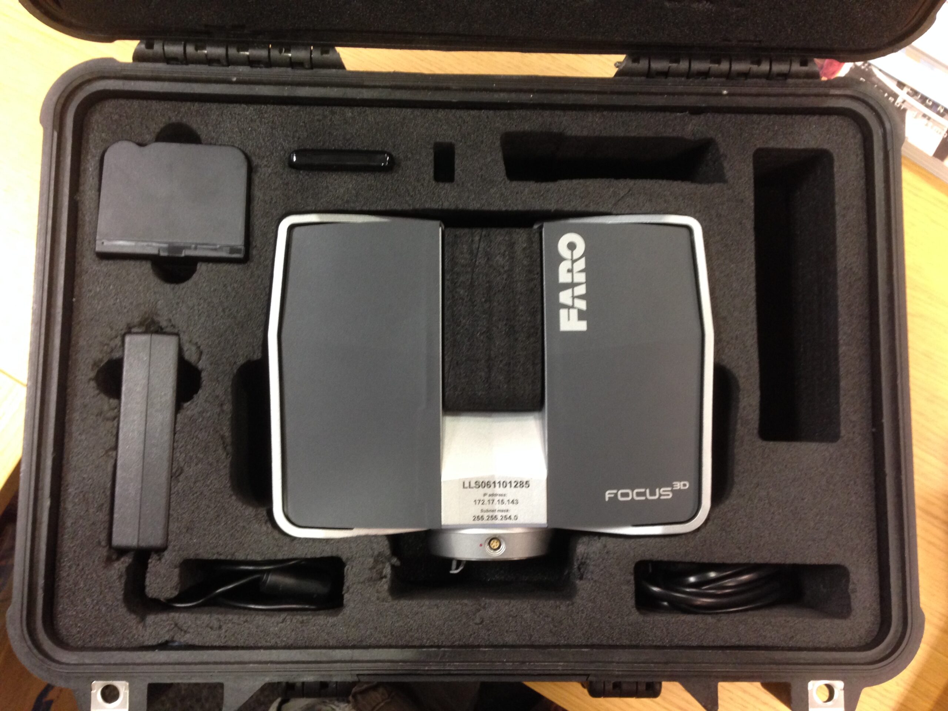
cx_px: 474
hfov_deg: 55.4
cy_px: 356
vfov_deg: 42.9
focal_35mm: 33
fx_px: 904
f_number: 2.4
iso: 160
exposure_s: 1/20
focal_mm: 4.12
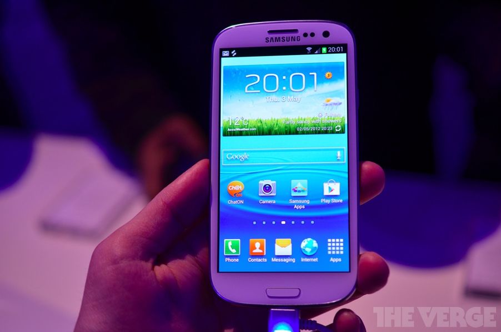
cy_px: 166
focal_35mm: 60
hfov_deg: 33.5
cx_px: 250
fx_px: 833
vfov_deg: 22.5
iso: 640
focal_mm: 40
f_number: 3
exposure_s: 1/160
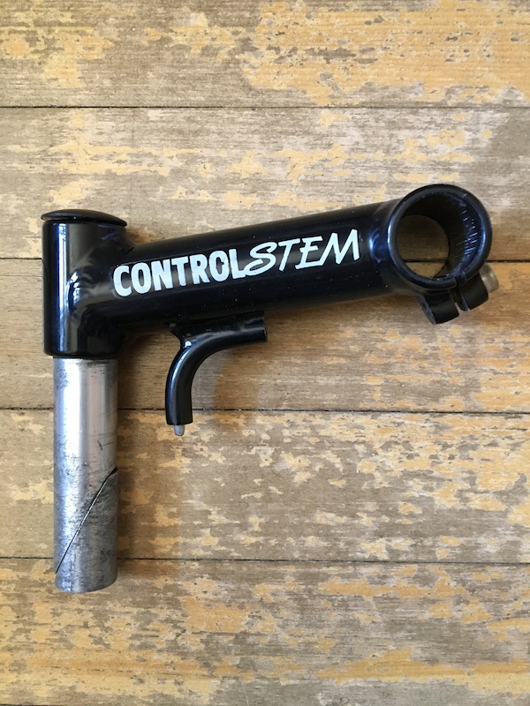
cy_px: 353
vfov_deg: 61.7
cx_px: 265
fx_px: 592
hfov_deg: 48.2
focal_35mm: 29
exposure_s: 1/24
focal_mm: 4.15
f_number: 2.2
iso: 200
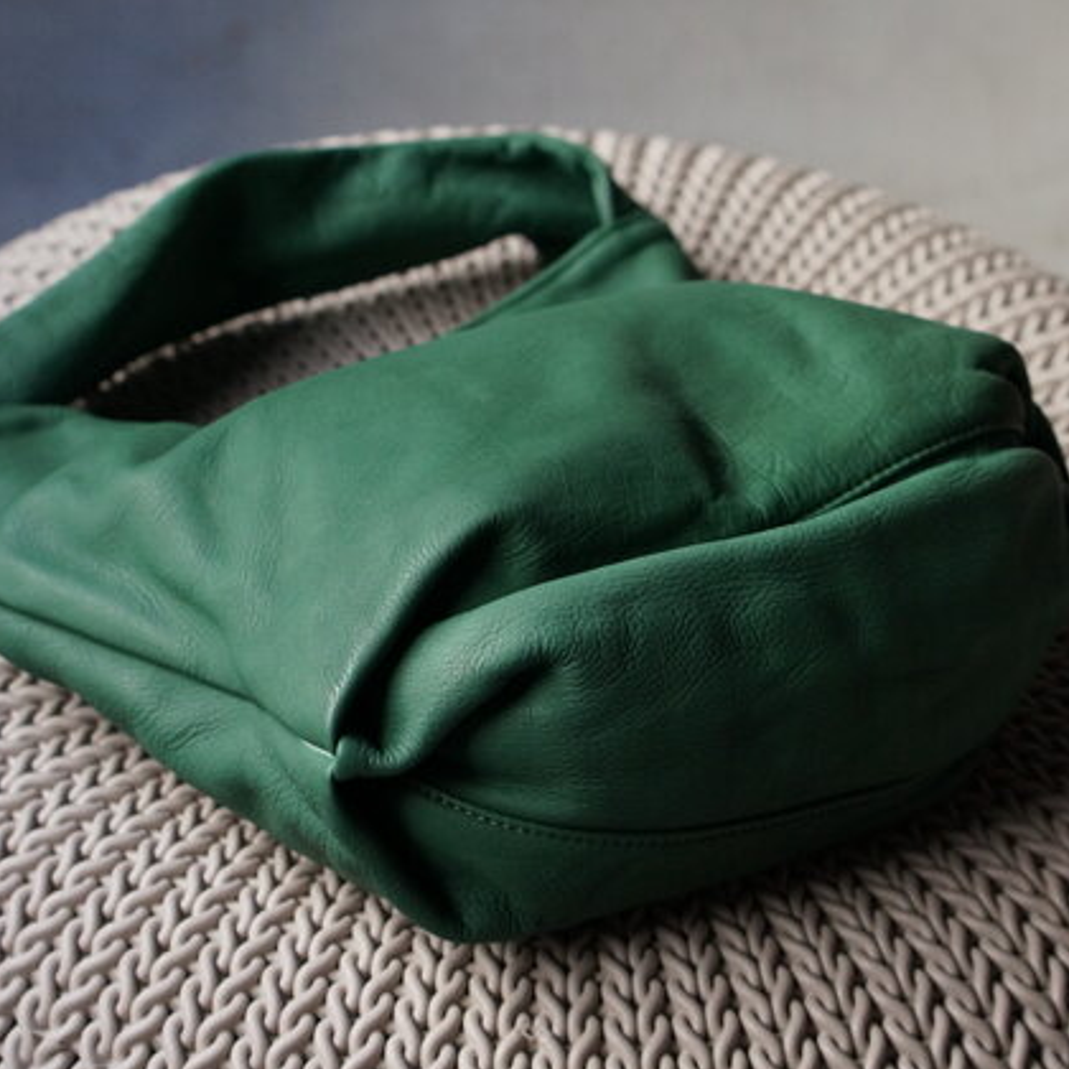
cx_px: 420
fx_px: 3389
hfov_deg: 17.9
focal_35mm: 97
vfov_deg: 17.9
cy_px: 536
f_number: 4
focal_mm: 50
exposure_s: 1/160
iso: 1600
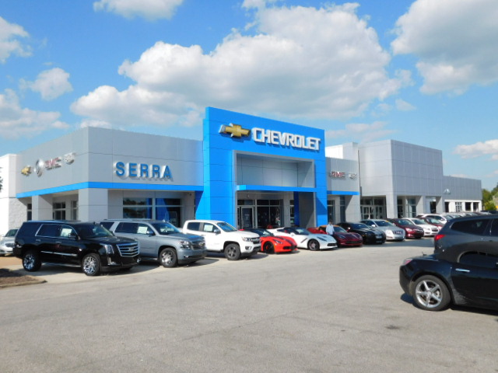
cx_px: 249
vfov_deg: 46.8
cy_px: 186
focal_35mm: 30
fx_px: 432
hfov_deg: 60.0
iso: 125
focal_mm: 5.3
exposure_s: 1/500
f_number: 6.4
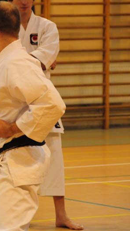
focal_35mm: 309
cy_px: 115
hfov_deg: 3.9
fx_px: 1894
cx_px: -10
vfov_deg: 7.0
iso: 3200
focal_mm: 130
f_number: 5.6
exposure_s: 1/250
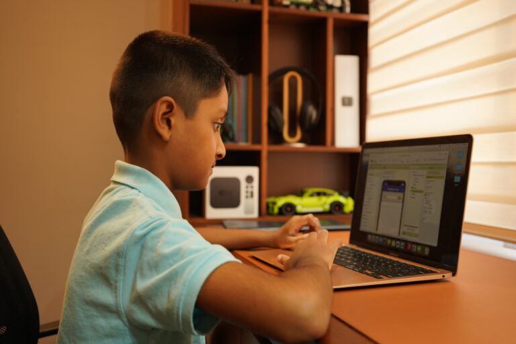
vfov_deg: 37.9
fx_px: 502
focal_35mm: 35
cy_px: 172
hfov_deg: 54.4
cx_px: 258
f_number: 3.5
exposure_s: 1/125
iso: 500
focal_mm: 35
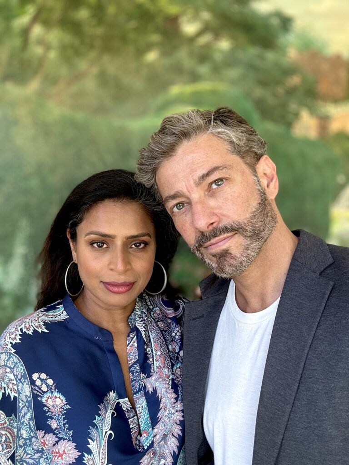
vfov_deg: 60.0
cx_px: 174
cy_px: 232
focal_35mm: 30
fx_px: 403
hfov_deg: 46.8
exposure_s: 1/121
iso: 64
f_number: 1.9
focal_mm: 2.69
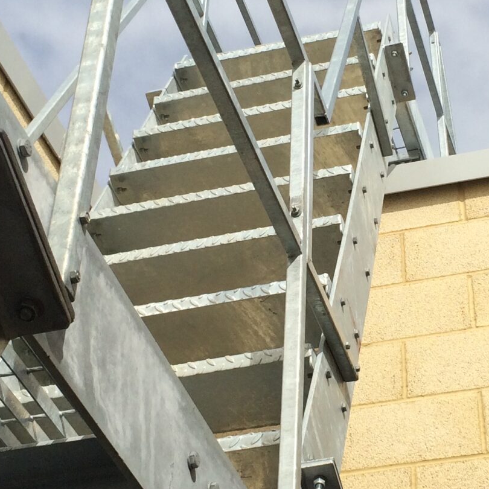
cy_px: 206
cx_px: 352
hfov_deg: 21.3
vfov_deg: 21.4
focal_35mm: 81
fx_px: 1295
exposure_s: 1/2933
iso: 32
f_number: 2.2
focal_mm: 4.15
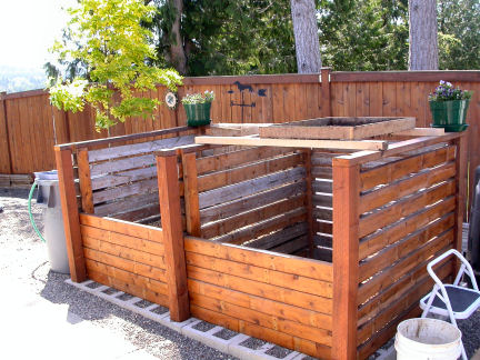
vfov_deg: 37.7
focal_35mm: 38
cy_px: 180
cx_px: 240
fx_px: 527
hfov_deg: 49.0
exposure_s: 1/109
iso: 100
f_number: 4.2
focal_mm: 7.85
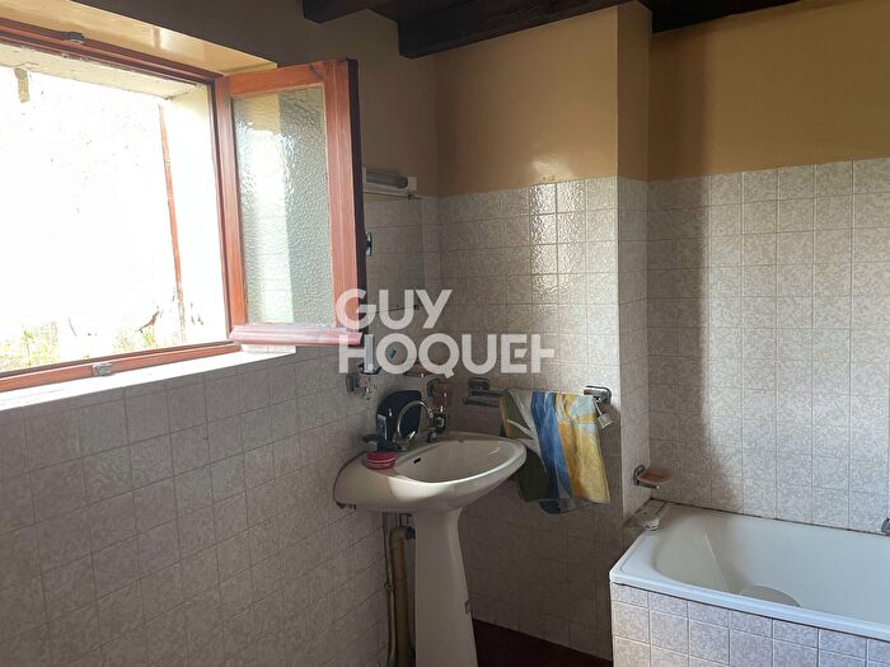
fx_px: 668
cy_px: 334
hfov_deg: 67.3
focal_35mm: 26
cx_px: 445
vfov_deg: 53.1
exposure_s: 1/72
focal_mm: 4.2
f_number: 1.6
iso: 125
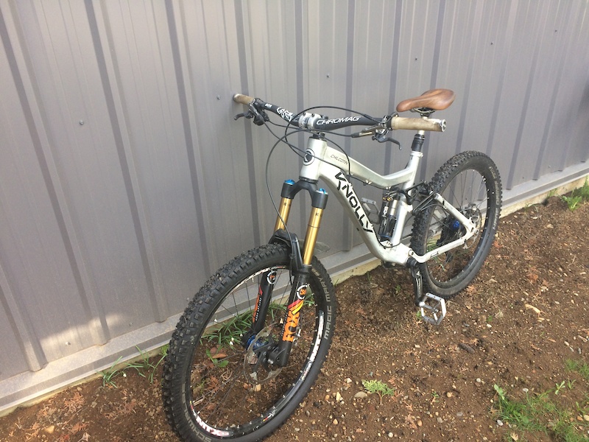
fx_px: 493
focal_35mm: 29
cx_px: 294
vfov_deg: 48.2
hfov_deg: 61.7
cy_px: 221
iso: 64
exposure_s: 1/120
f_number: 2.2
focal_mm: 4.15
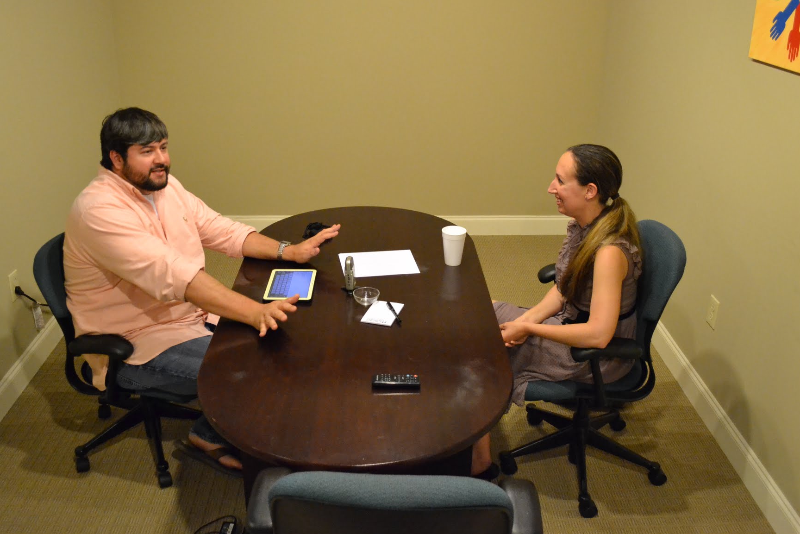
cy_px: 227
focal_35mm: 32
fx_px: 711
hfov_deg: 58.7
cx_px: 414
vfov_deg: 41.0
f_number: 3.5
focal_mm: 18
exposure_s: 1/60
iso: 3200
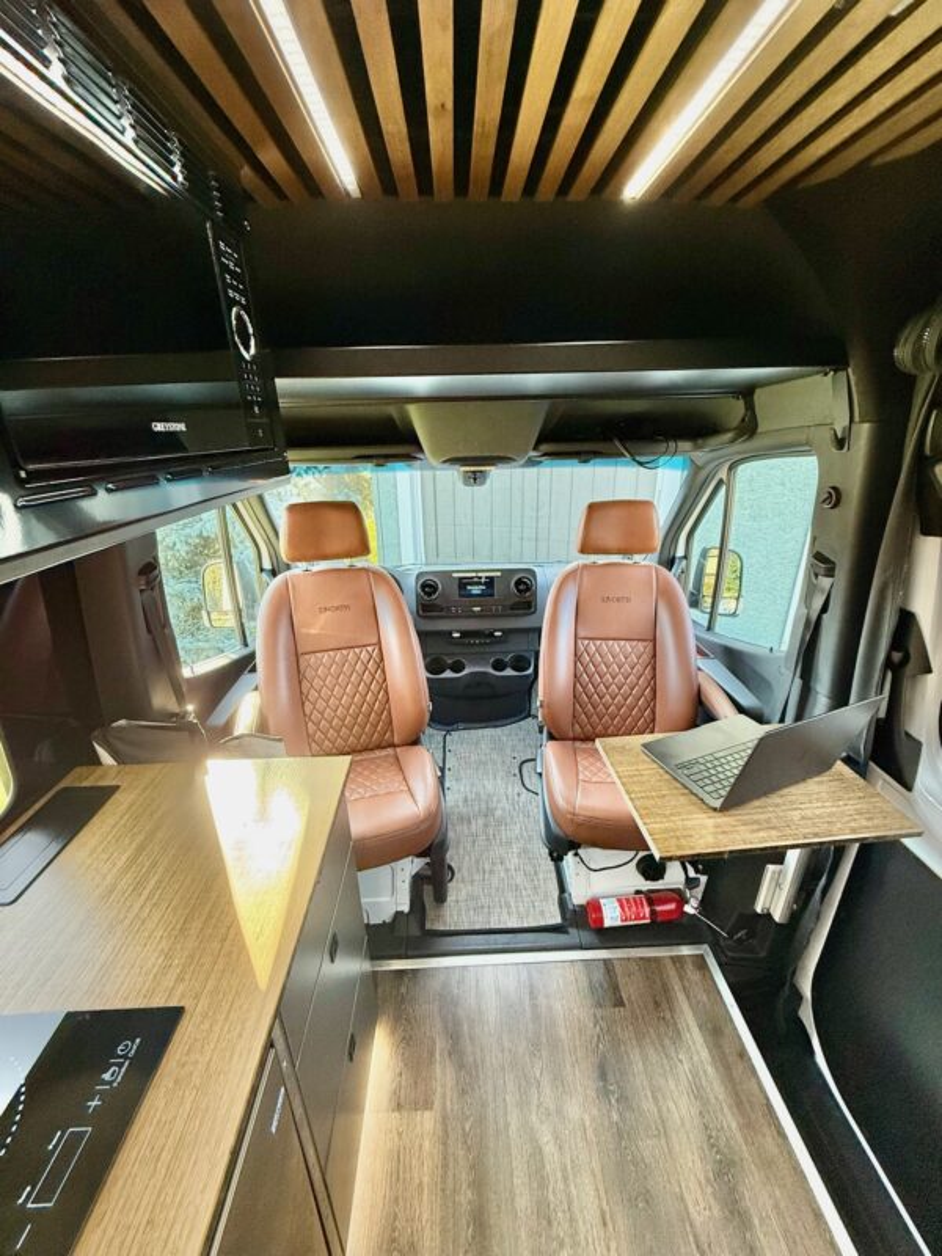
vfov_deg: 102.1
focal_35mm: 14
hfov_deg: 85.7
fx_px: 508
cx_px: 471
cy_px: 628
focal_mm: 2.22
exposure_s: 1/104
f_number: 2.2
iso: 320
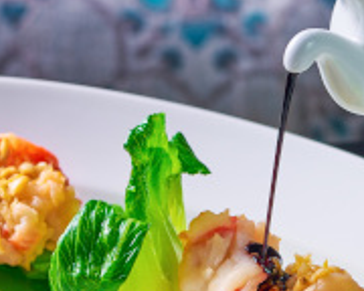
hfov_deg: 7.4
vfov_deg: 5.9
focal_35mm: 261
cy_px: 218
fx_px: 2812
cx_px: 218
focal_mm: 105
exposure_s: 1/125
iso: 50
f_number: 10
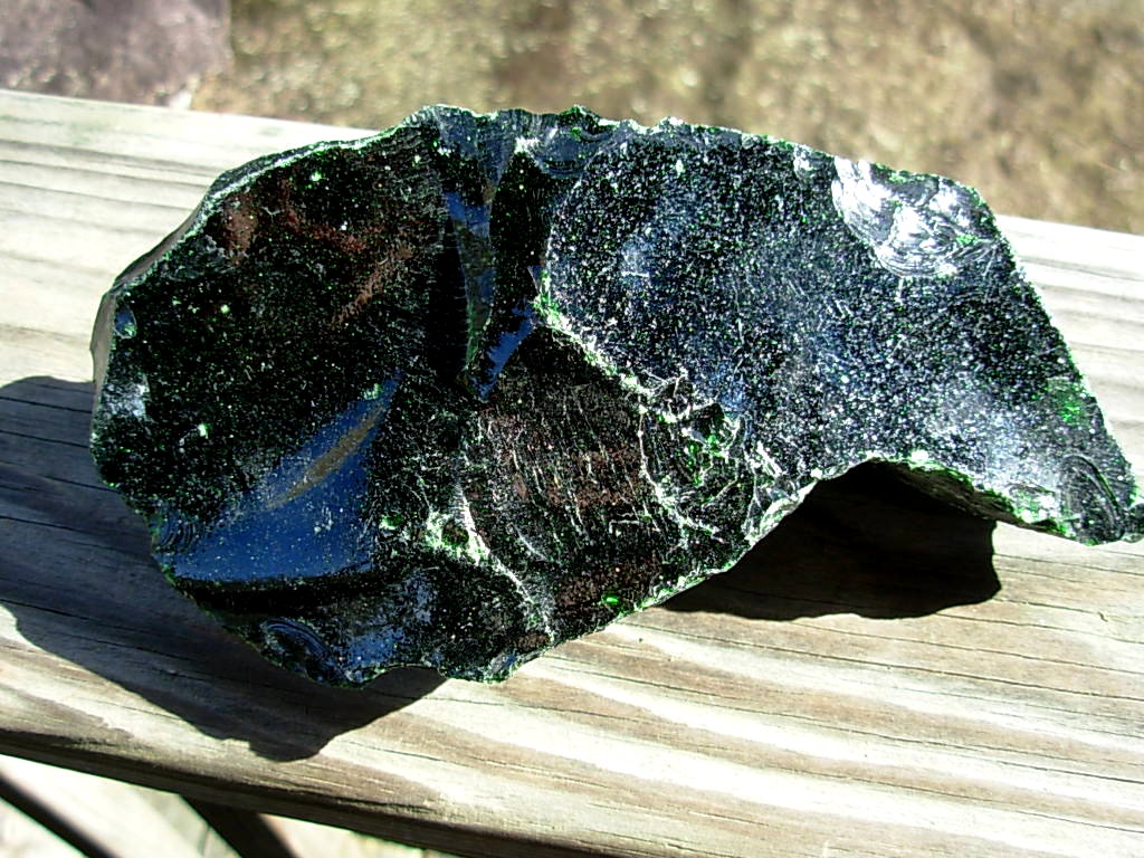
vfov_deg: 37.7
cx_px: 572
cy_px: 429
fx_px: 1256
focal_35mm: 38
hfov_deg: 49.0
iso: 50
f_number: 2.9
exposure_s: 1/332
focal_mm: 6.3
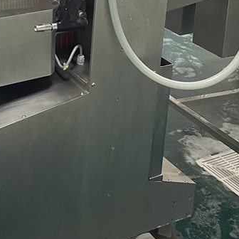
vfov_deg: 21.9
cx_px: -22
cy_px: -83
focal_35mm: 70
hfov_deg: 23.2
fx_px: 547
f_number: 1.8
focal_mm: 4.25
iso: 125
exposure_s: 1/60
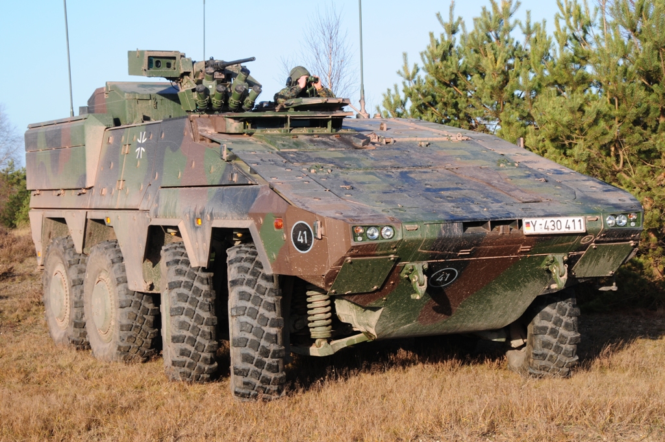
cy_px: 221
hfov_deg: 26.0
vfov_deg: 17.4
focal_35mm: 78
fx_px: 1439
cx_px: 332
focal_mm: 52
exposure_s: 1/100
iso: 200
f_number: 13
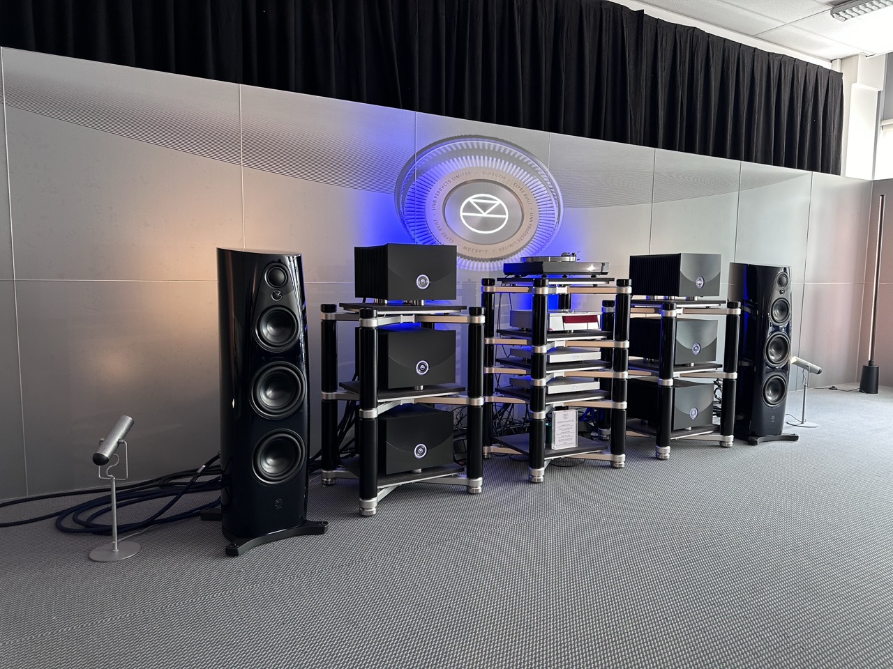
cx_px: 446
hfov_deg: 71.6
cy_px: 334
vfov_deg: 56.8
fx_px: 619
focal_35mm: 24
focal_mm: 6.86
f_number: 1.78
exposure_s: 1/50
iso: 200
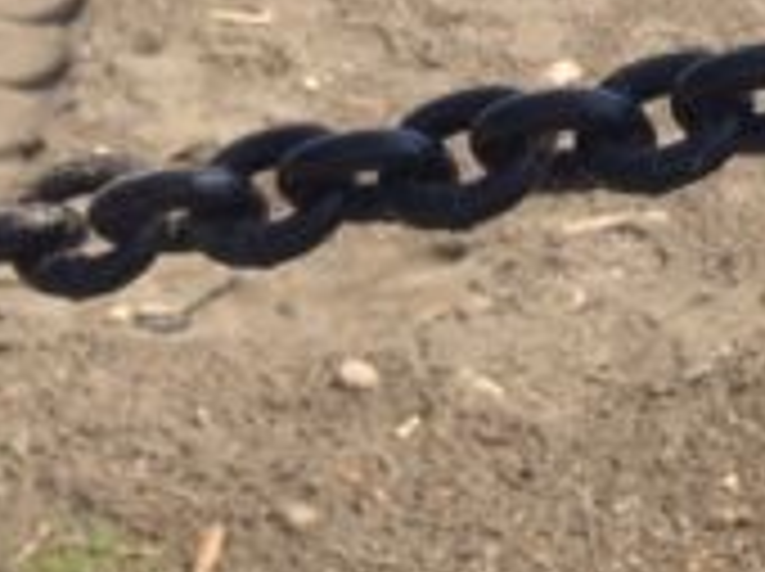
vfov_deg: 9.8
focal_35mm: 140
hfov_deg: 13.8
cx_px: 846
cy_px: -558
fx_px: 3090
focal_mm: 4.12
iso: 50
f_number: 2.4
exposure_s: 1/919
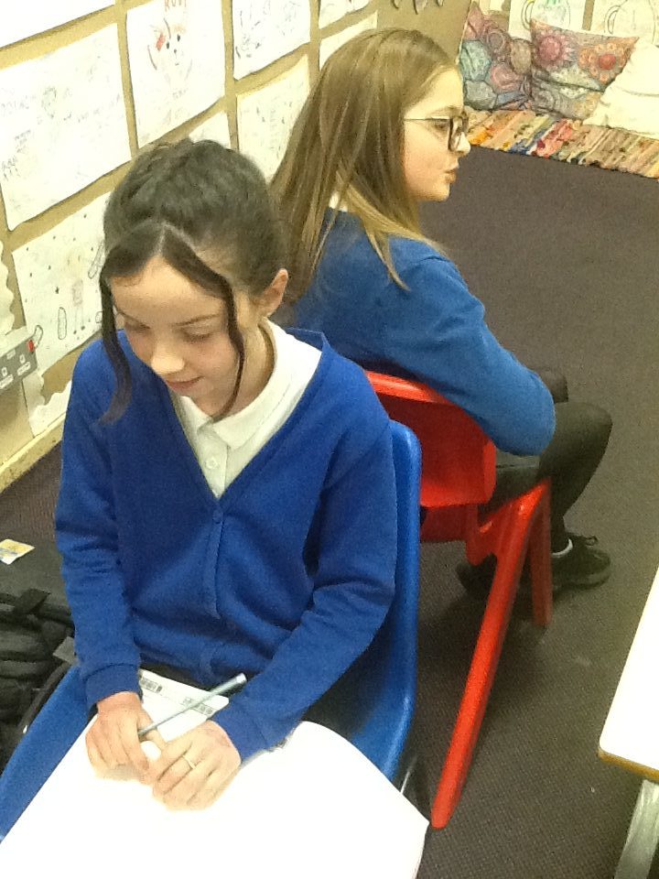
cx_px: 330
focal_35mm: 44
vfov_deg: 42.9
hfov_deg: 32.9
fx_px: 1117
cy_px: 440
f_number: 2.4
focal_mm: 2.03
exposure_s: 1/17
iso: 320
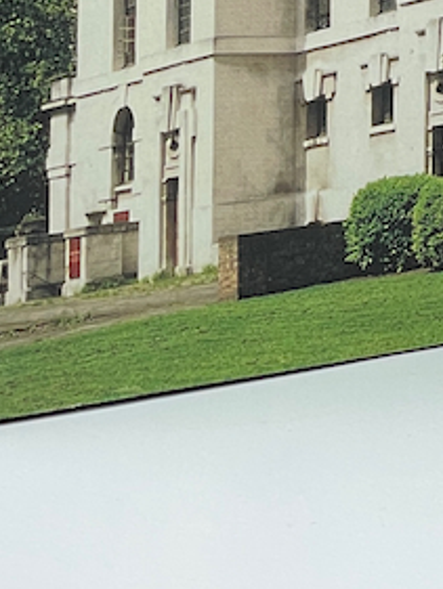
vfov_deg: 7.9
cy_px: -616
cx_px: 705
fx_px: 4041
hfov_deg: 6.2
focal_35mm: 237
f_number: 2
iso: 25
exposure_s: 1/191
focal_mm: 6
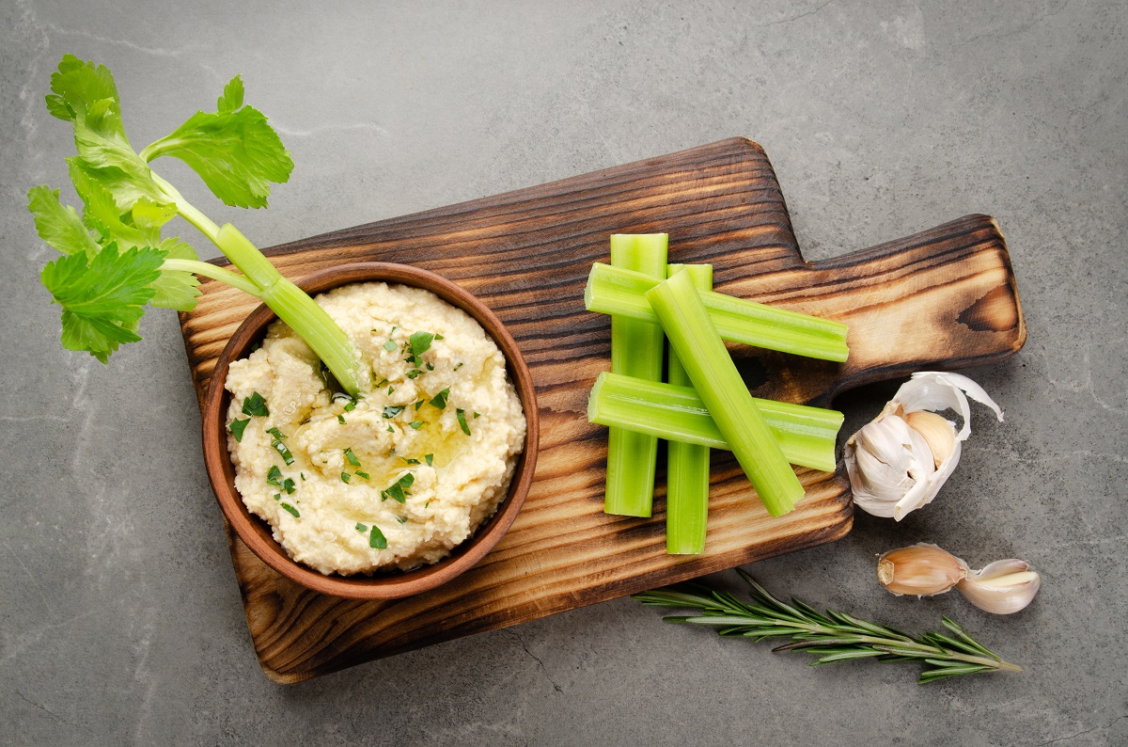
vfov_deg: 22.5
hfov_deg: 33.5
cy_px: 374
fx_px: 1876
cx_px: 564
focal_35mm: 60
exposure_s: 1/160
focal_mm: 40
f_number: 9
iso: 100
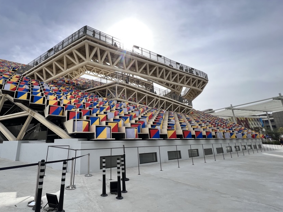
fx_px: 131
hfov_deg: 93.0
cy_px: 105
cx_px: 110
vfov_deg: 78.1
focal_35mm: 16
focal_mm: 1.57
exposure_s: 1/1647
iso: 32
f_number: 1.8
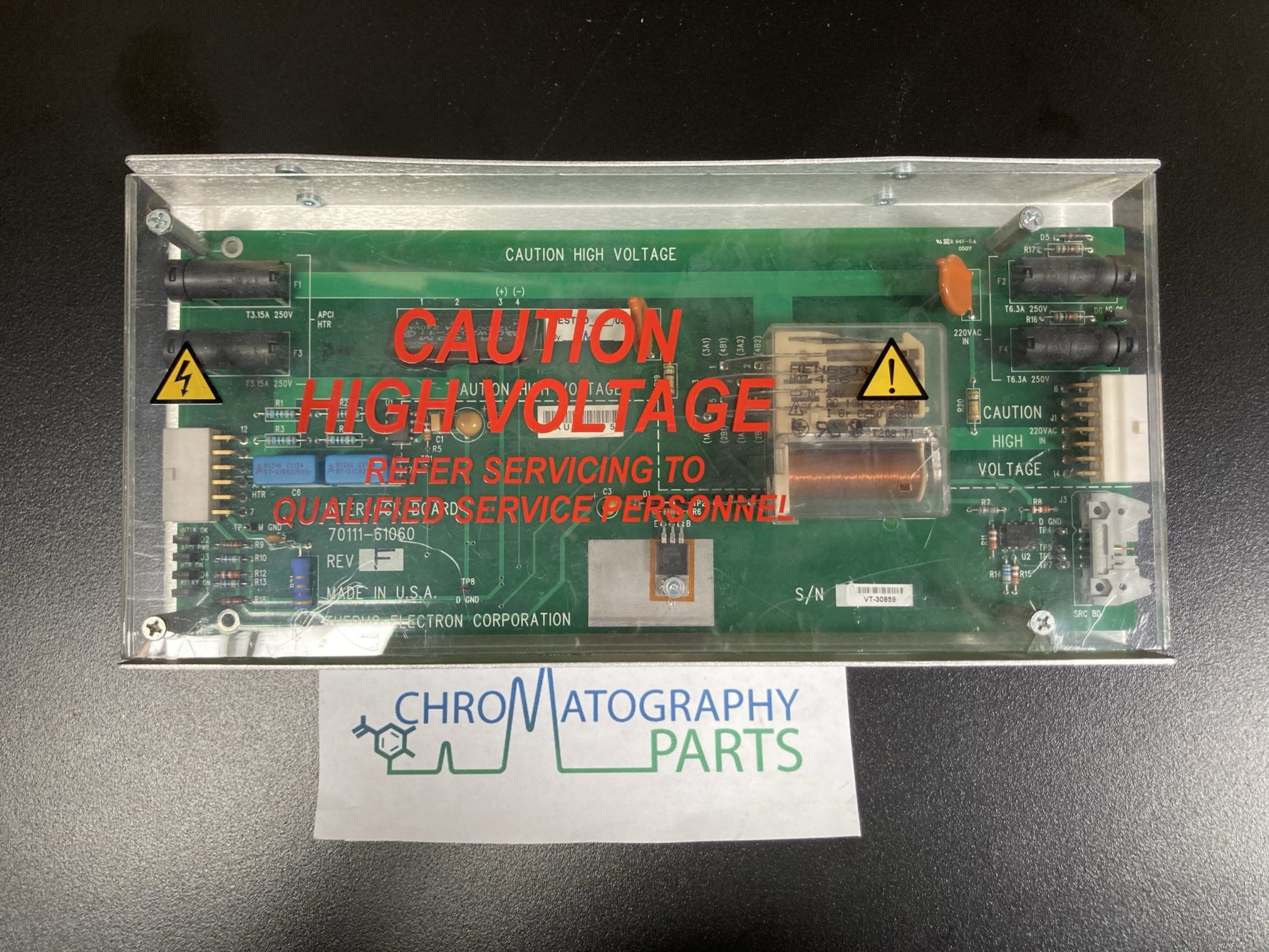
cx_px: 634
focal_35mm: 28
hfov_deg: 63.4
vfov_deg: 49.7
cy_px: 476
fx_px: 1026
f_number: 1.8
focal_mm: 3.99
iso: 80
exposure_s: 1/109
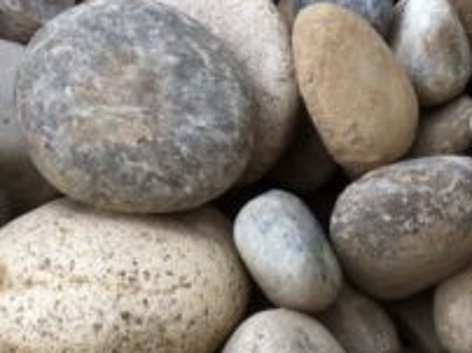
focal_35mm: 133
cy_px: 442
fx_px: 1811
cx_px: 729
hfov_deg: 13.8
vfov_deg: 10.9
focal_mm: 3.85
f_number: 2.8
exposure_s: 1/236
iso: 80
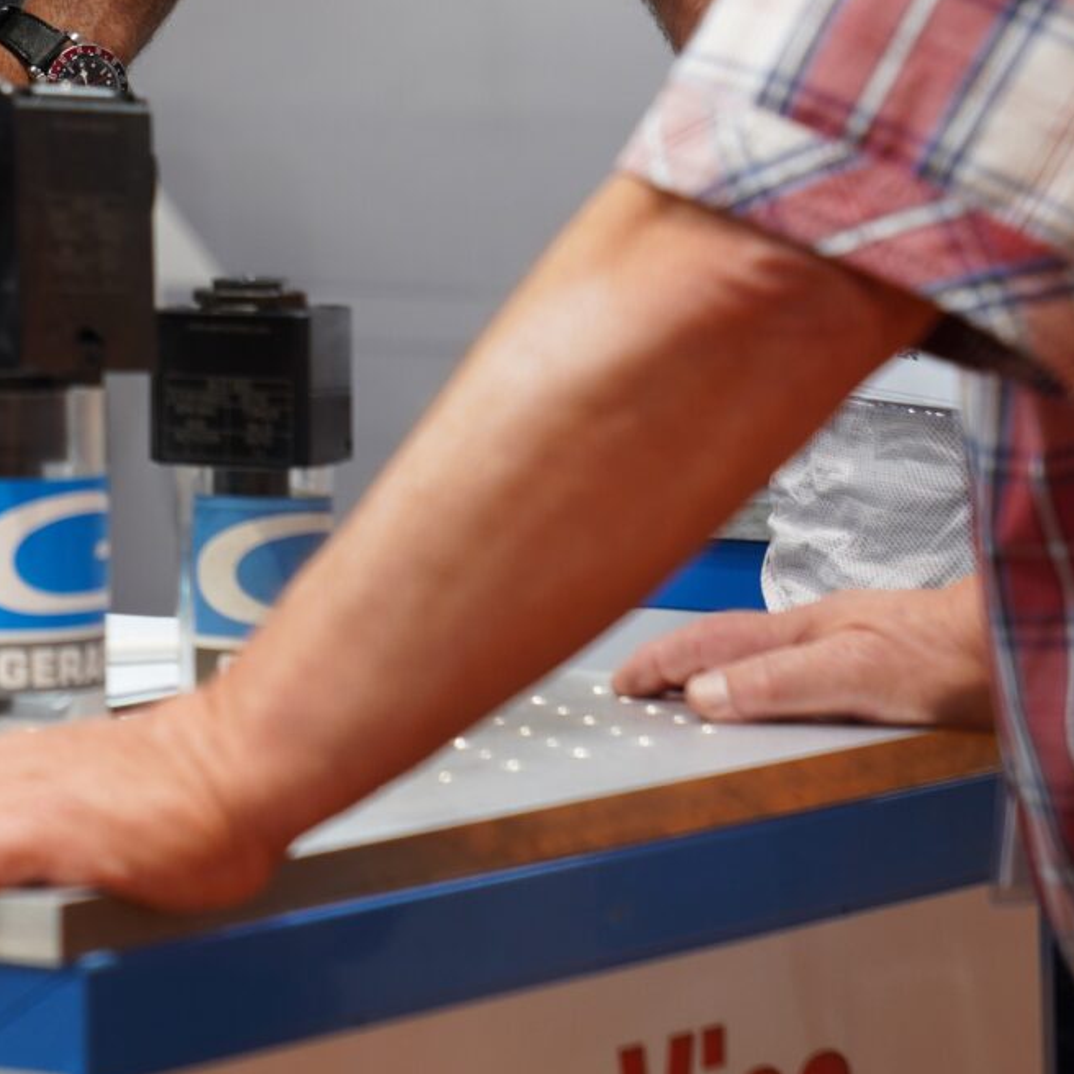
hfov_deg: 7.4
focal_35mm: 232
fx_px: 8144
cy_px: -266
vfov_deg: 7.5
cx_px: -399
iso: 200
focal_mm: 70
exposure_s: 1/80
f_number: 3.5
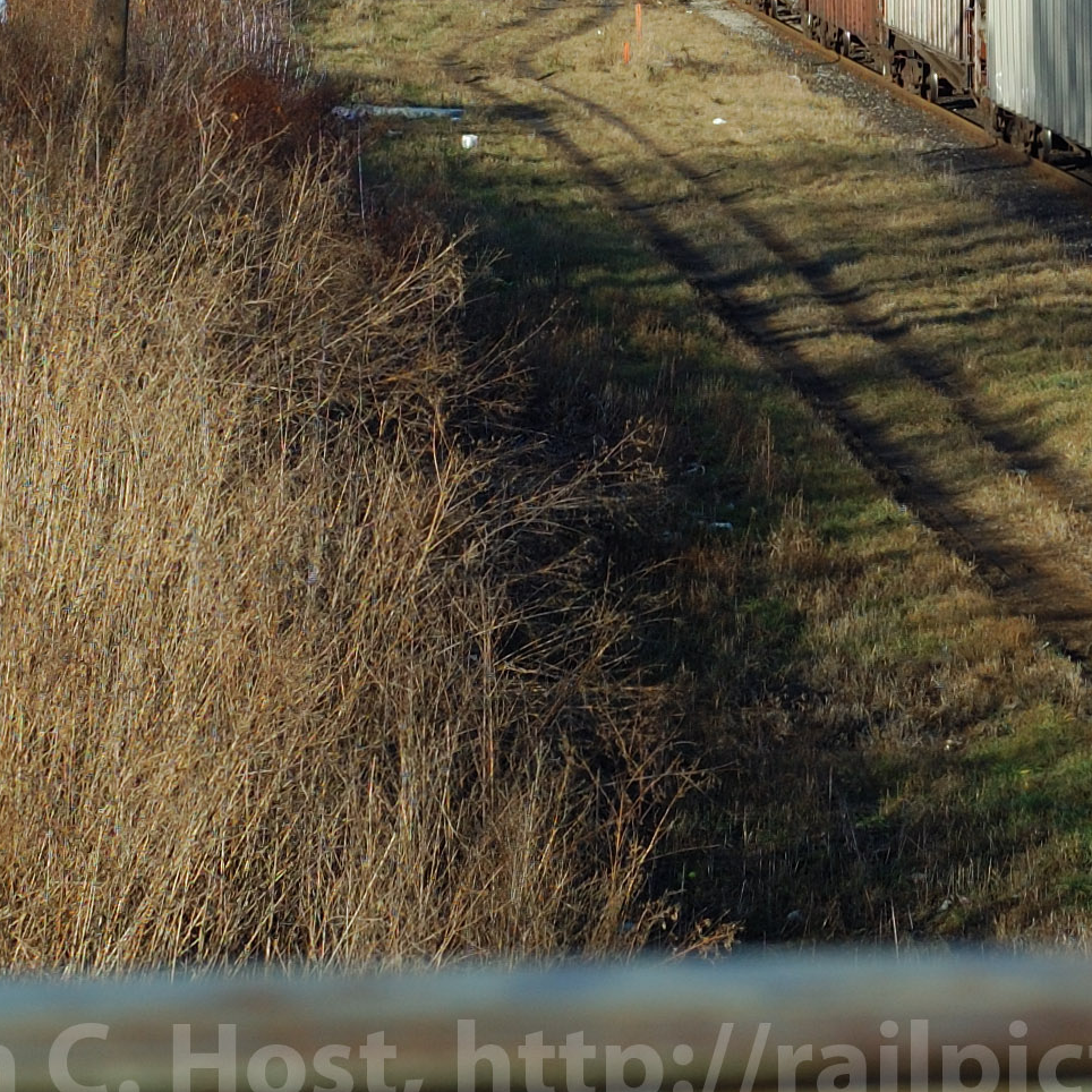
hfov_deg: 8.8
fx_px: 7031
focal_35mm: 197
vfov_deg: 8.8
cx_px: 1132
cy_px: 32
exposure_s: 1/800
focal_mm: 50
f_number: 6.3
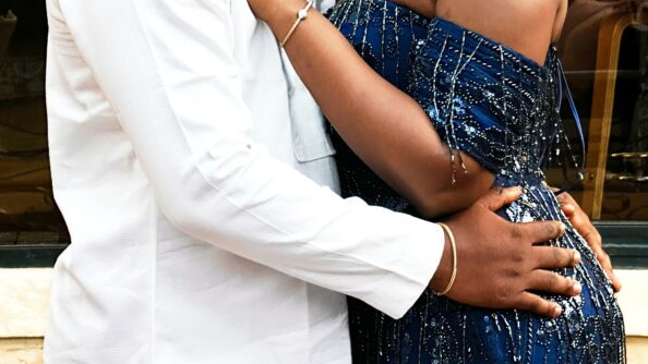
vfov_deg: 10.6
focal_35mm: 113
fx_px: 1941
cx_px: 326
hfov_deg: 18.9
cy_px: -3
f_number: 2.8
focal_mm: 9
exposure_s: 1/50
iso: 500
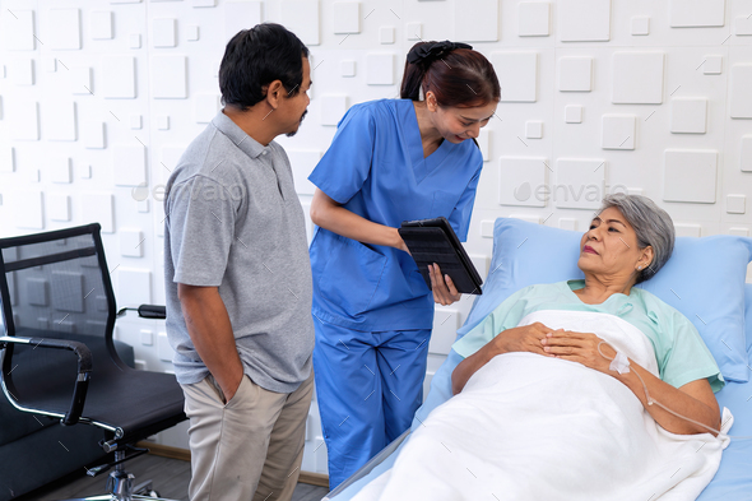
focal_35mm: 52
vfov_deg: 26.0
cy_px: 250
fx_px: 1086
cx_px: 376
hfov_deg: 38.2
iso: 200
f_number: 1.4
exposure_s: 1/250
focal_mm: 35
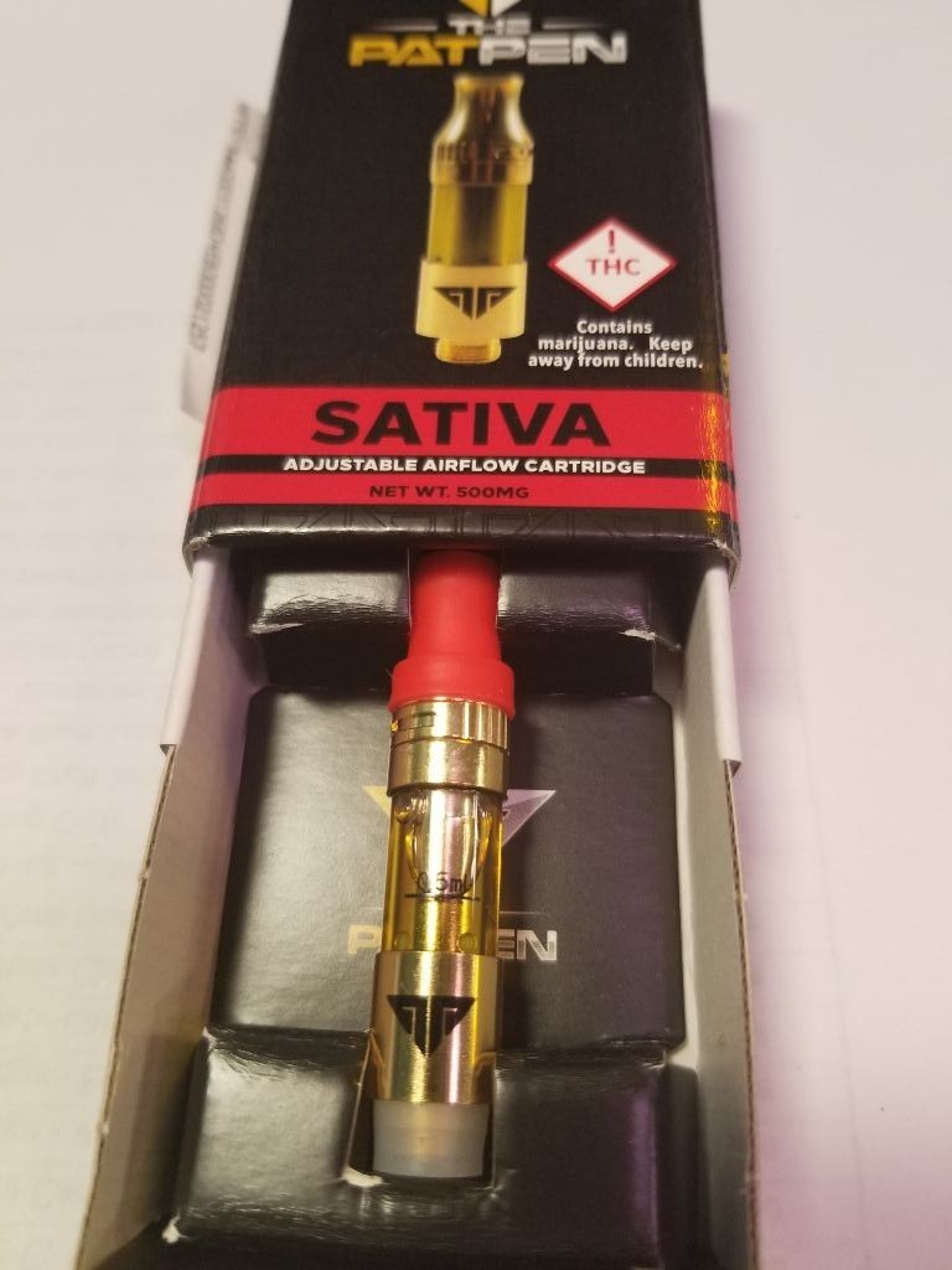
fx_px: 953
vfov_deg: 67.3
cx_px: 476
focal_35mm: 26
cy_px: 635
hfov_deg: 53.1
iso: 160
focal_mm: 4.25
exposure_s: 1/50
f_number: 1.7
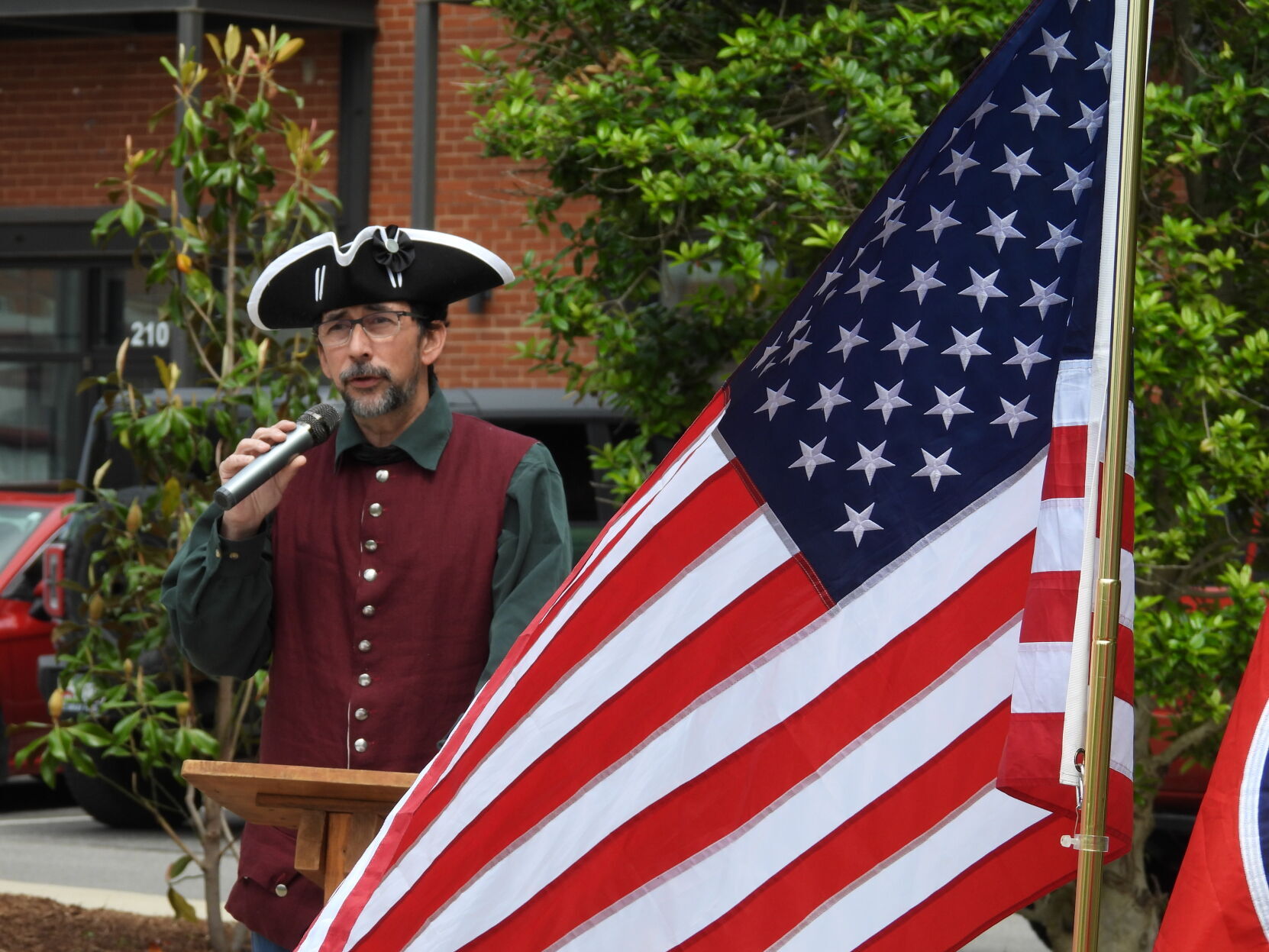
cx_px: 634
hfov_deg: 8.2
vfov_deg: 6.2
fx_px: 8800
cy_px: 476
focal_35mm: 240
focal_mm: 42.8
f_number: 4.5
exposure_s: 1/400
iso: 100
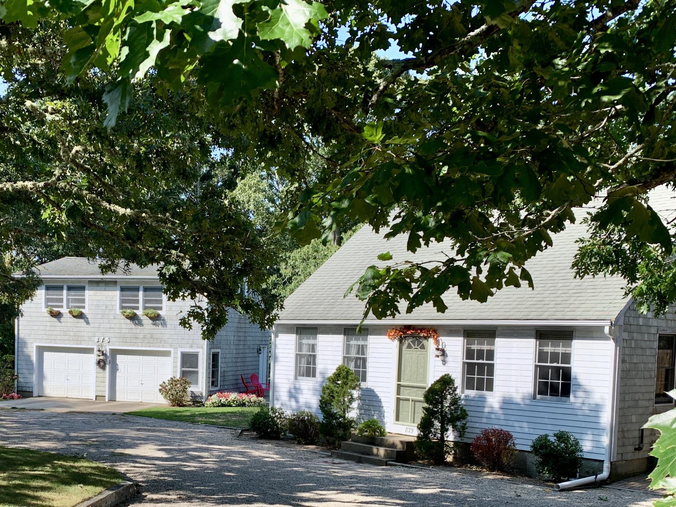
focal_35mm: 44
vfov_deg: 32.2
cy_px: 388
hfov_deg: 42.2
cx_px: 212
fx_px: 859
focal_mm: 4.25
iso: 25
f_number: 1.8
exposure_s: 1/911
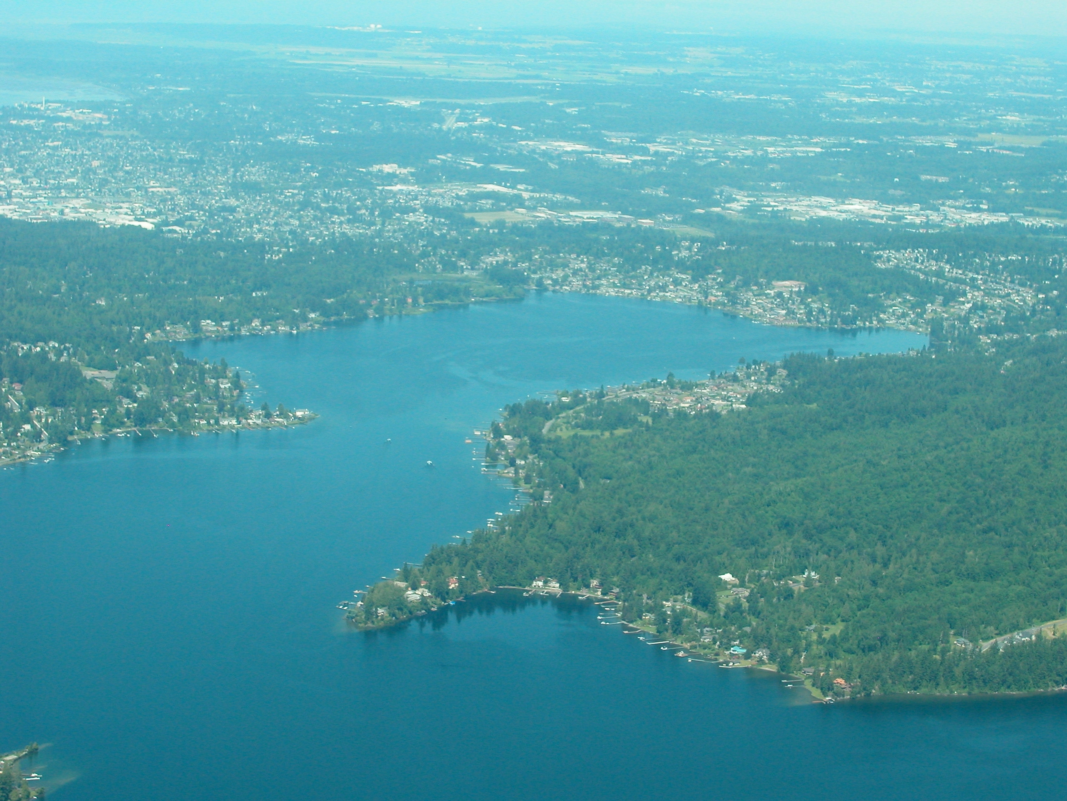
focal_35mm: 85
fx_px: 2620
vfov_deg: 17.4
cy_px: 400
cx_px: 534
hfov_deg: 23.0
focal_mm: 21.4
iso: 100
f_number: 5.4
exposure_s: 1/269
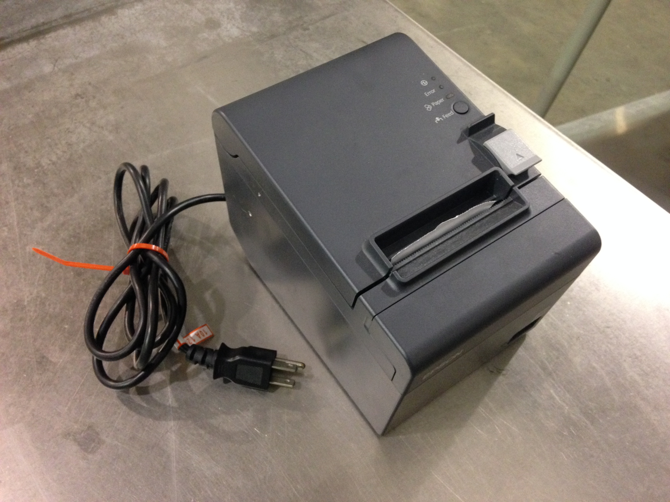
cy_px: 251
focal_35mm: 33
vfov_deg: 42.9
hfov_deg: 55.4
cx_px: 335
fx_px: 639
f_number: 2.4
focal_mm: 4.12
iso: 320
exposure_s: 1/15
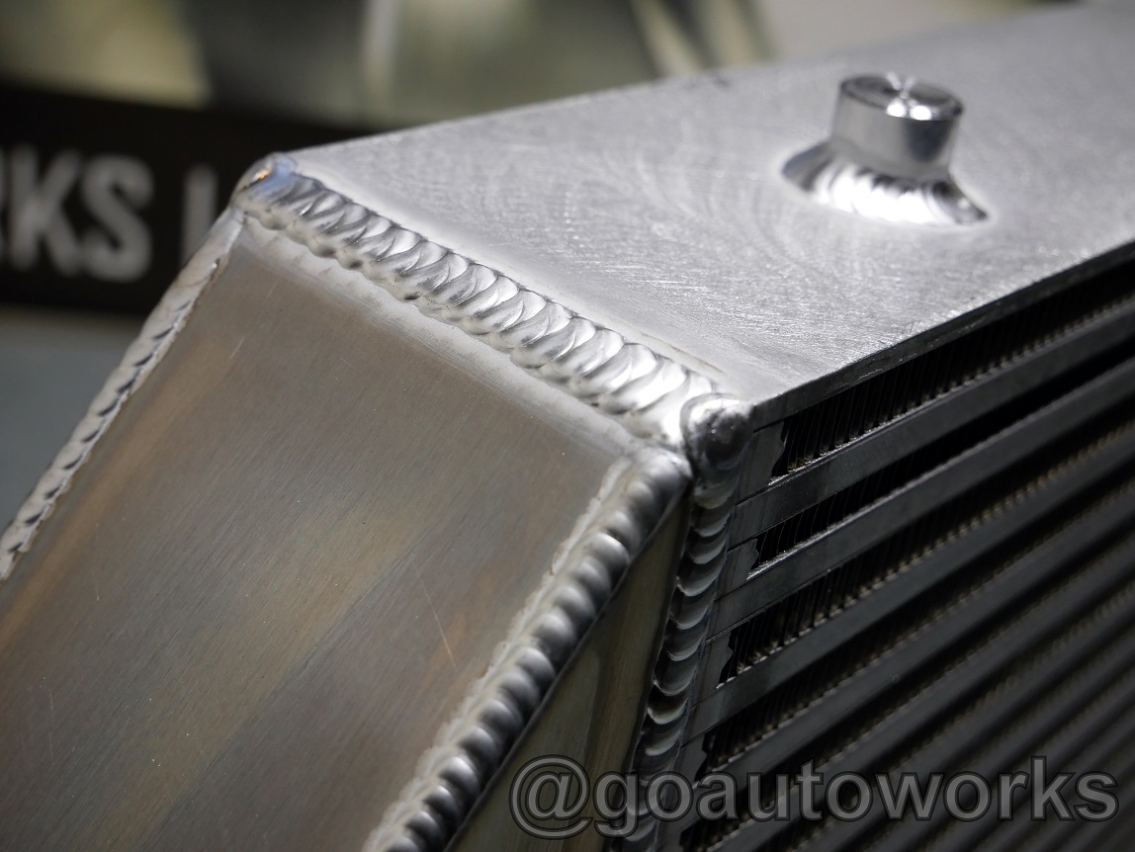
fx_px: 1640
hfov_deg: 38.2
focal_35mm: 50
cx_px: 568
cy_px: 426
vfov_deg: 29.1
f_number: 4.5
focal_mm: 25
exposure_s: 1/60
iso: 400
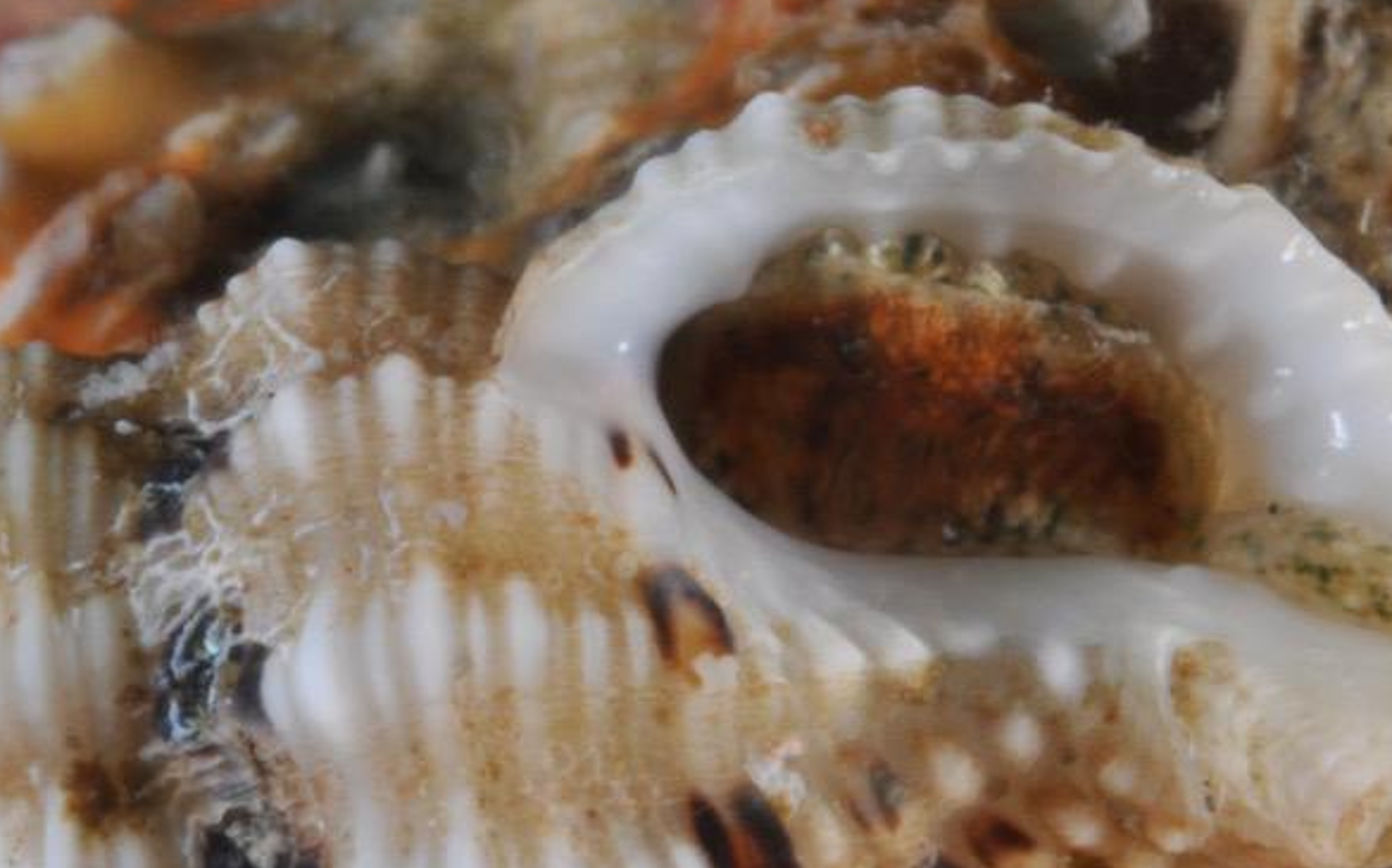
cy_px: 604
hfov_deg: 13.3
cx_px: 571
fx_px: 5953
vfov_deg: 8.3
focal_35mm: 157
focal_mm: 60
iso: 400
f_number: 45
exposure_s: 1/60
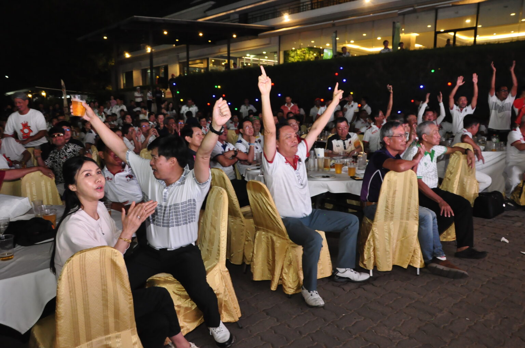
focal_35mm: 27
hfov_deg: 67.4
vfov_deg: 47.8
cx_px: 262
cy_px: 174
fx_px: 393
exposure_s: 1/50
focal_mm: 18
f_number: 5
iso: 2000
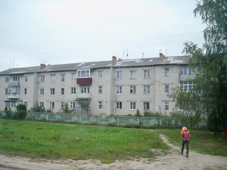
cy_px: 85
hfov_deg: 52.6
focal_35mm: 35
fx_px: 230
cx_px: 114
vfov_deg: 40.7
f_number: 3.1
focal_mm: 6.3
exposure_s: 1/125
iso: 64
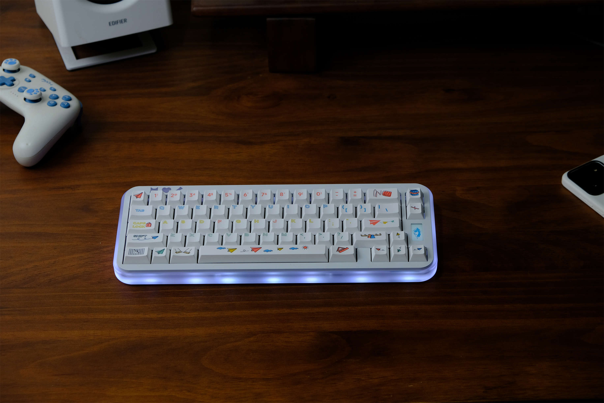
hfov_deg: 24.5
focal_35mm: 83
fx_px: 1392
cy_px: 202
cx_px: 302
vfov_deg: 16.5
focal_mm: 55
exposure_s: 1/60
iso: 400
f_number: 5.6
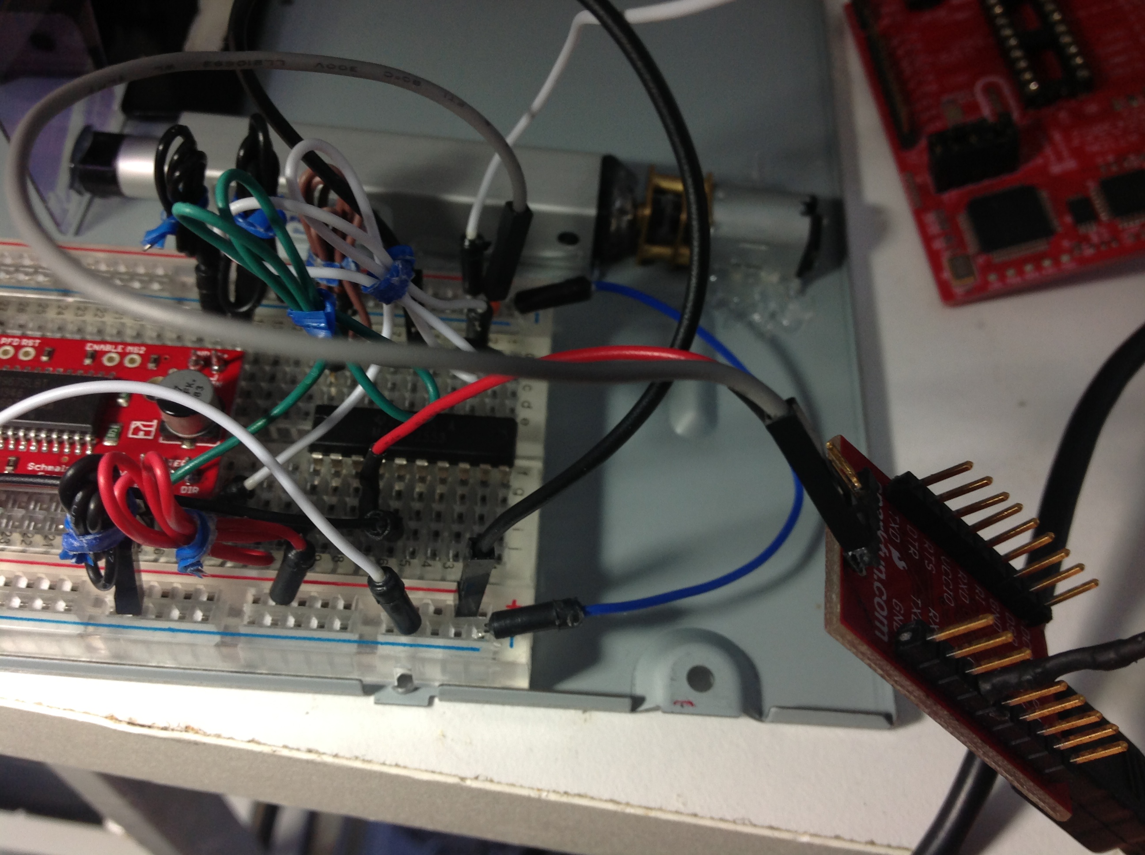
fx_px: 1156
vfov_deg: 40.6
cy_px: 428
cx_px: 572
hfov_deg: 52.7
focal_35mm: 35
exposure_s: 1/30
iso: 64
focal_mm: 4.28
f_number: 2.4
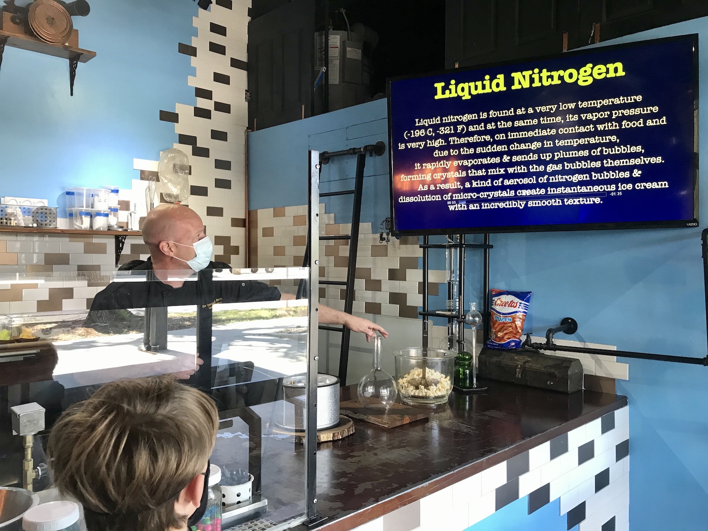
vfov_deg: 49.7
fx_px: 573
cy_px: 266
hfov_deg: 63.4
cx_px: 354
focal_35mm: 28
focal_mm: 3.99
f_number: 1.8
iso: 32
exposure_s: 1/30
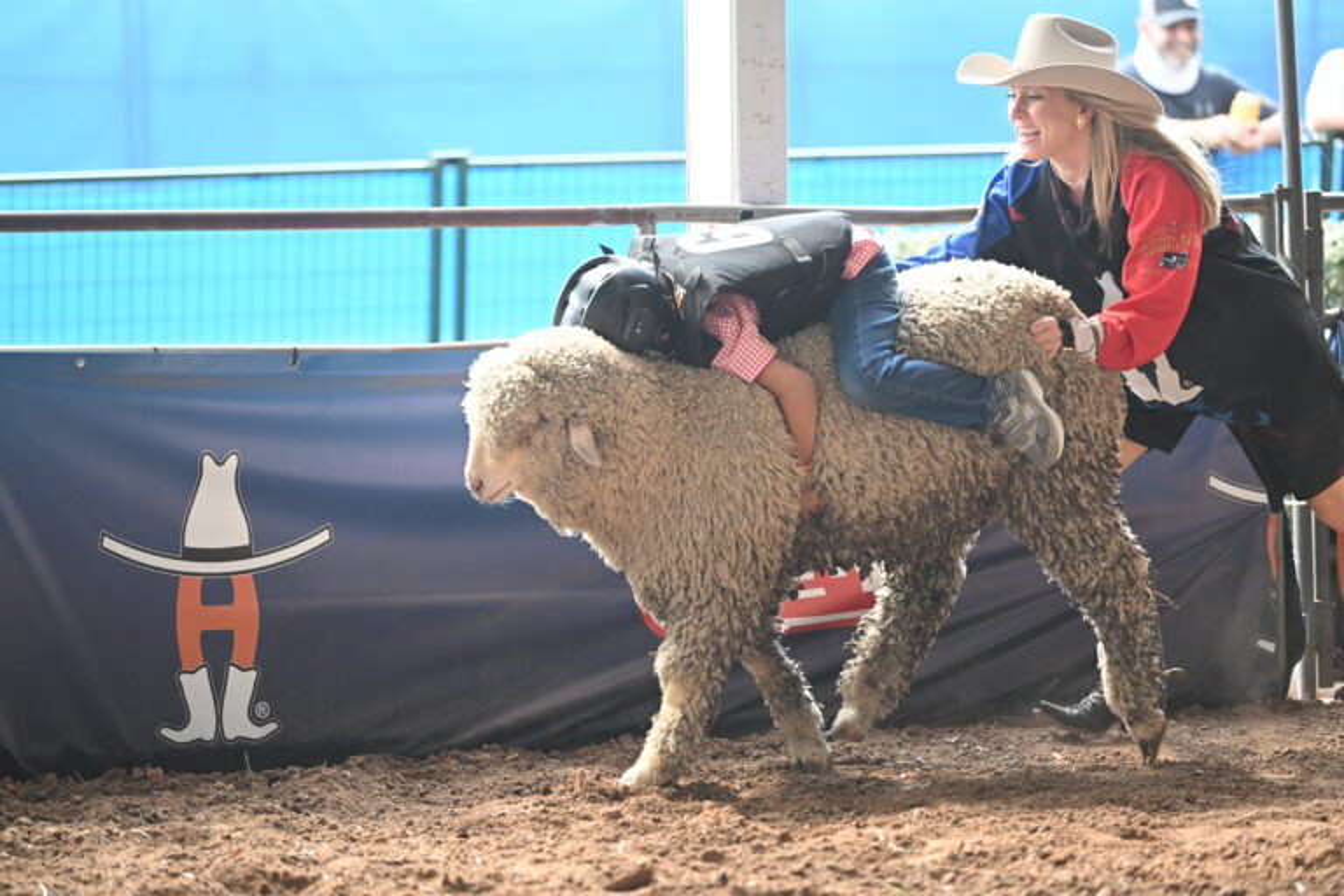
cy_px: 448
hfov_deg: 12.1
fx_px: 6346
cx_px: 672
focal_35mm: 170
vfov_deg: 8.1
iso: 1600
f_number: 2.8
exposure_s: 1/1000
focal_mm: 170
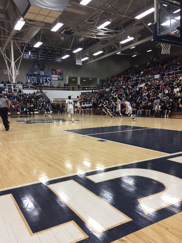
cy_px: 122
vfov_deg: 61.7
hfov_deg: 48.2
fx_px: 203
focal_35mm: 29
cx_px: 91
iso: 32
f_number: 2.2
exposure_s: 1/30
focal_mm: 4.15
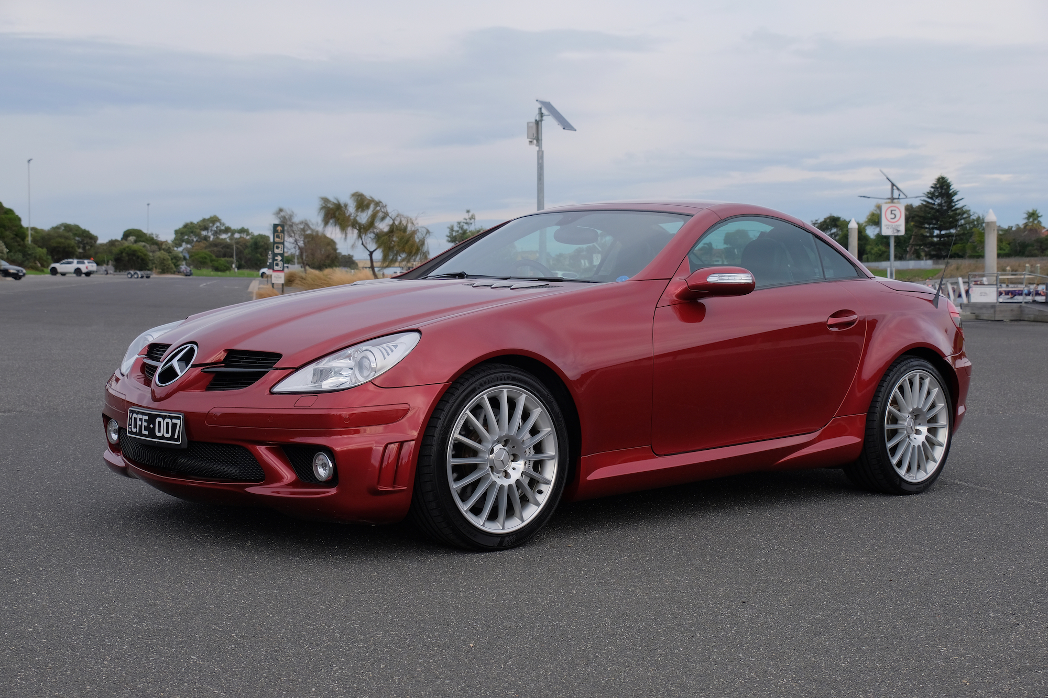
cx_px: 524
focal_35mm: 49
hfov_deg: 40.3
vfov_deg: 27.5
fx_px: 1426
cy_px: 349
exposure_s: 1/600
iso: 500
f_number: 8
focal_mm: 32.6
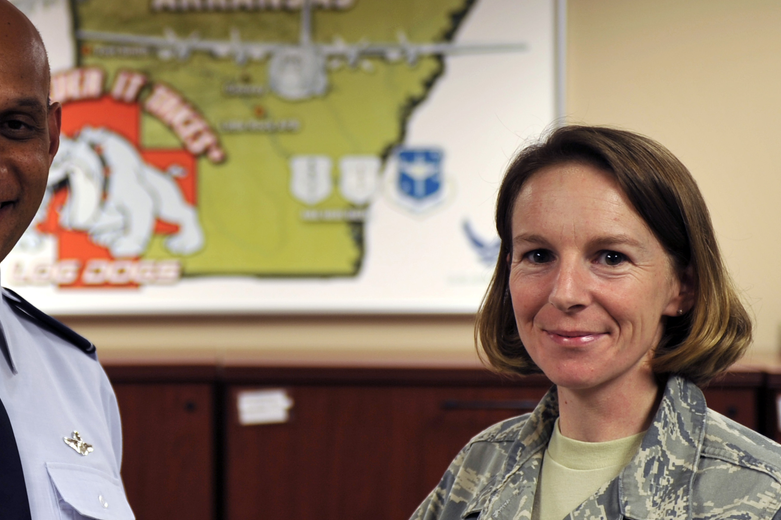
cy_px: 386
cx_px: 274
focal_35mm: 78
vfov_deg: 17.4
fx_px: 1691
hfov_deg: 25.9
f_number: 2.8
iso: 200
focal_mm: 48
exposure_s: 1/50
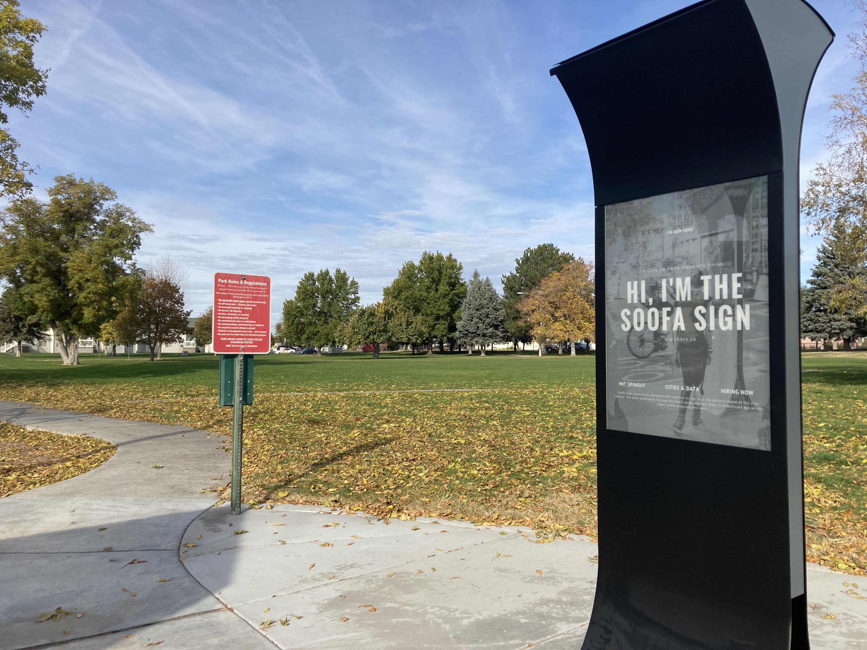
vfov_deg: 49.7
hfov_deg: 63.4
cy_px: 325
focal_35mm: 28
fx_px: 701
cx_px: 434
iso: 20
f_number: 1.8
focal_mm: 3.99
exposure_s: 1/1919
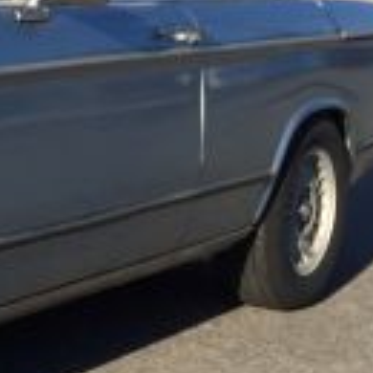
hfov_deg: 12.7
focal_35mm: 126
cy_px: 178
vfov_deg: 13.8
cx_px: -284
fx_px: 1536
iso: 32
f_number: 2.2
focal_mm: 4.15
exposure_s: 1/1466
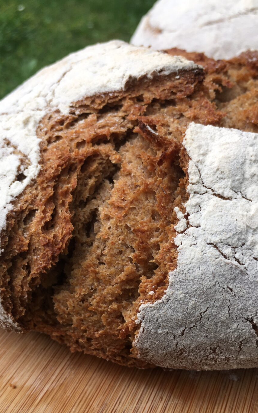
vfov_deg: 54.0
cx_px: 127
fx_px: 405
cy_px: 203
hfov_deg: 35.3
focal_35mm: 36
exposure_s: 1/405
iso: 25
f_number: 2.2
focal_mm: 4.15
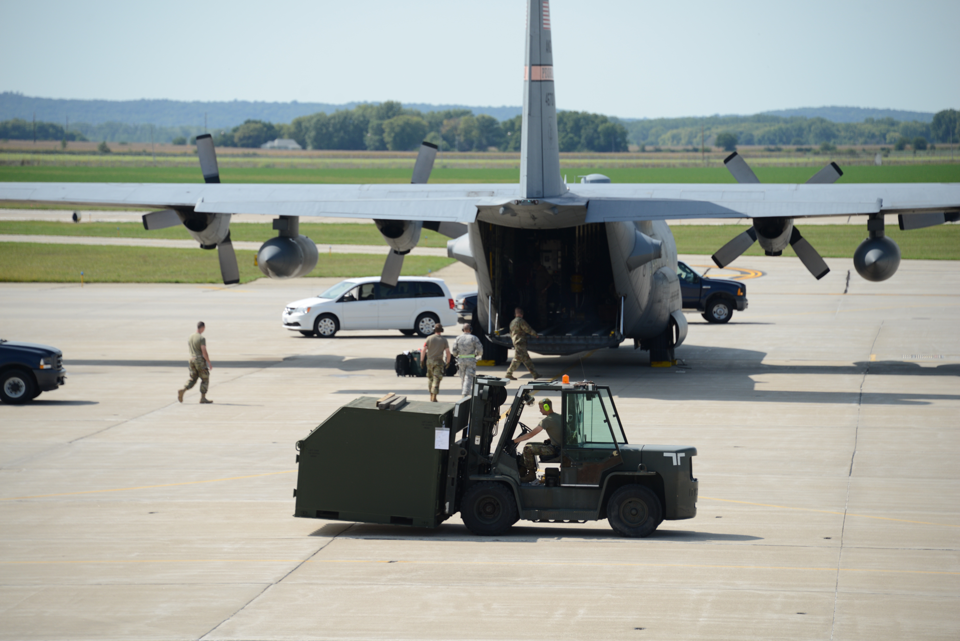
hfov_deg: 10.3
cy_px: 320
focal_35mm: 200
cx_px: 480
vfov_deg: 6.9
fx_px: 5335
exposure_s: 1/1000
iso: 200
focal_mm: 200
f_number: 5.6
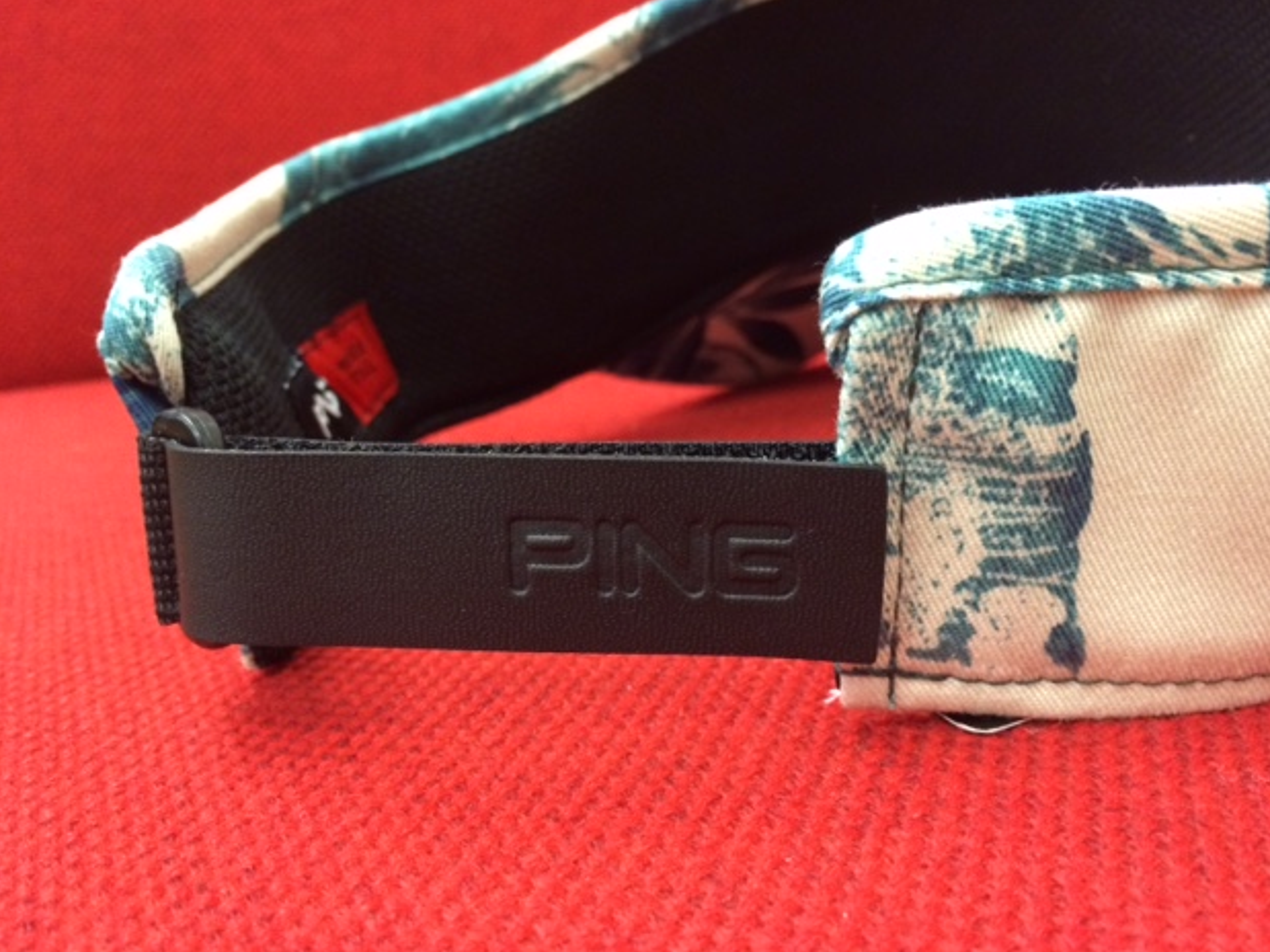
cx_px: 650
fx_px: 1100
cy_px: 480
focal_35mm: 30
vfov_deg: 46.8
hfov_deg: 60.0
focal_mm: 4.15
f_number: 2.2
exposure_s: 1/30
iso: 320
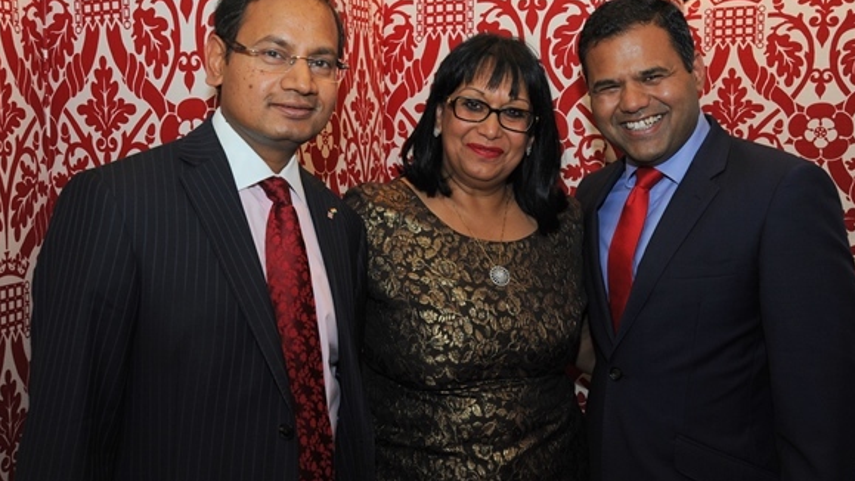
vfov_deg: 27.0
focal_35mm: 44
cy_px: 168
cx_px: 437
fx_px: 998
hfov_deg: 46.4
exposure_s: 1/60
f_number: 8
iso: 1250
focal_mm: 38
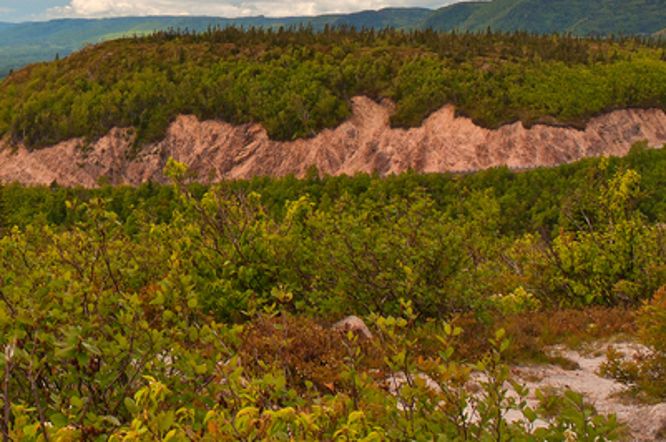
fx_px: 1865
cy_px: 98
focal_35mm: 101
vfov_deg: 13.4
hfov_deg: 19.9
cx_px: 85
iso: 200
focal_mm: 30
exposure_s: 1/100
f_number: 10
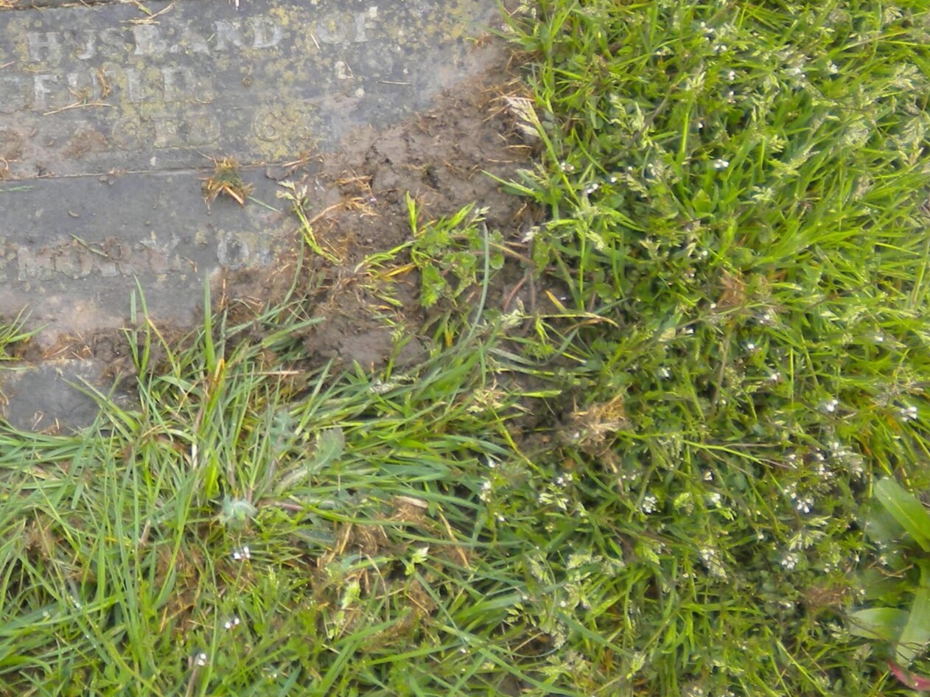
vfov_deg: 20.4
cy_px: 115
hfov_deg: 26.4
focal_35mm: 71
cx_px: 83
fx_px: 1907
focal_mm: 6.3
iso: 80
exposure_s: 1/78.8
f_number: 3.1
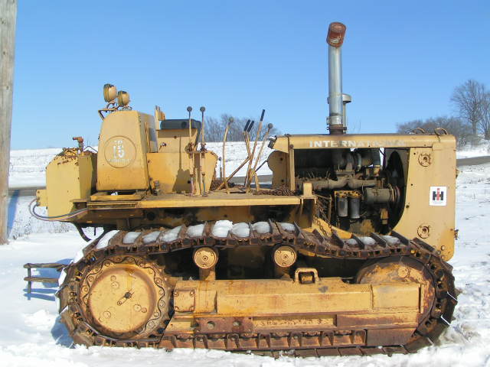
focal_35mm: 41
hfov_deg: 45.8
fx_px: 580
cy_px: 184
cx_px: 245
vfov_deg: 35.1
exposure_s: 1/800
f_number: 5
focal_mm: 6.3
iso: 50
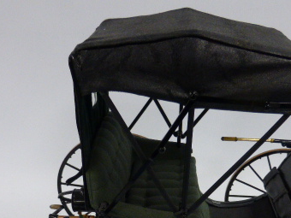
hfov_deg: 40.2
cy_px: 198
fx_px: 395
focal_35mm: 47
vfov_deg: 29.5
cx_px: 181
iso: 400
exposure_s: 1/50
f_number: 3.3
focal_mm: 4.3
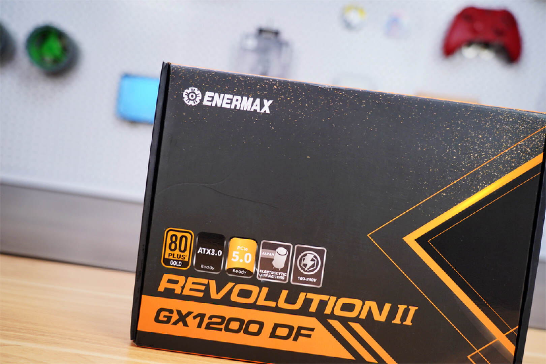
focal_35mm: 46
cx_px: 273
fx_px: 698
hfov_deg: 42.7
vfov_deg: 29.2
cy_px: 182
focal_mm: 46
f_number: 4
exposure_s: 1/100
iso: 640
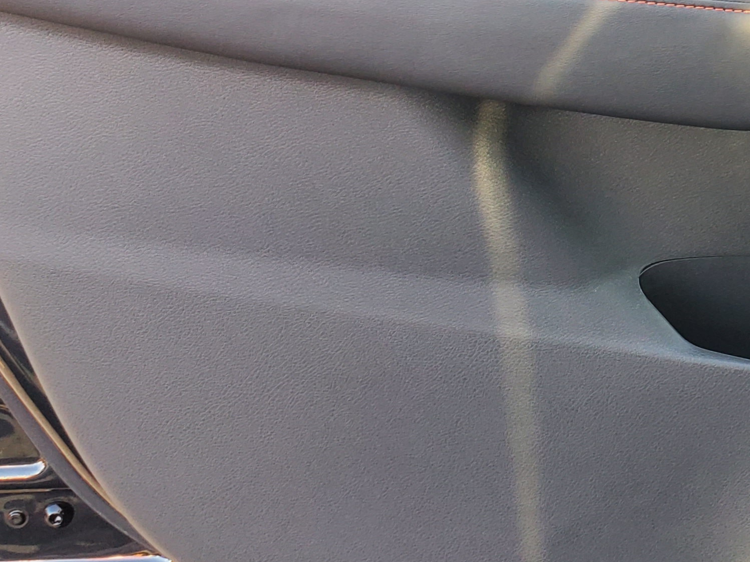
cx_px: 809
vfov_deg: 20.3
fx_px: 1516
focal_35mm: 70
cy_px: -6
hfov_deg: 25.9
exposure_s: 1/120
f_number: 2.4
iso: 160
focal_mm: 4.3
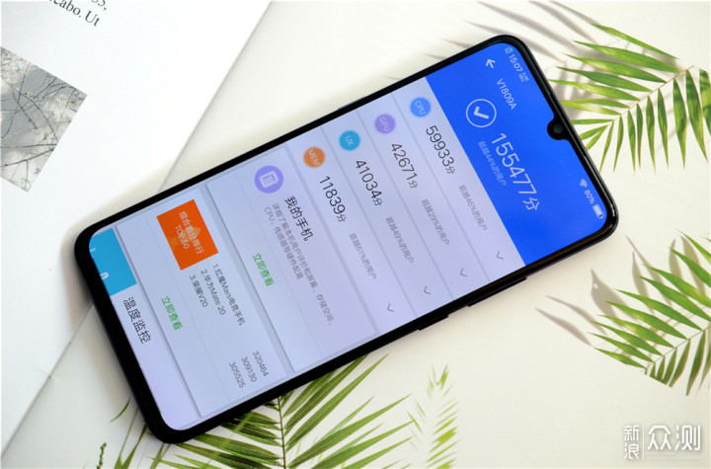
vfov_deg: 22.5
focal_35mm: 60
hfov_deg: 33.5
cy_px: 234
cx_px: 356
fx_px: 1181
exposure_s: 1/100
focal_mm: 40
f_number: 5
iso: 640
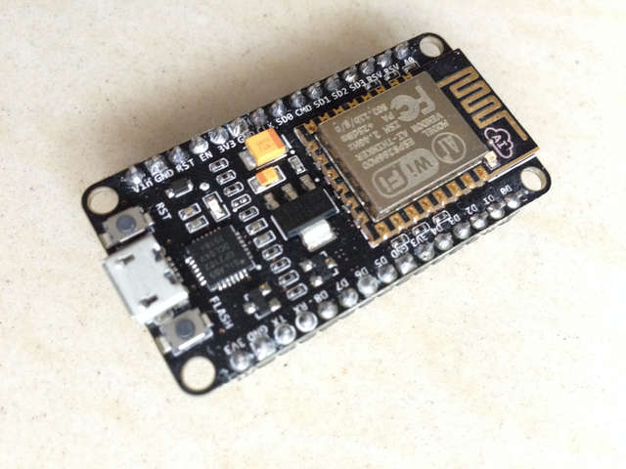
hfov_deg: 55.4
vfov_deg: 42.9
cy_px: 234
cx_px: 313
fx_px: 597
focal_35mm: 33
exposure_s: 1/20
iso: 320
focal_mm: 4.12
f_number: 2.4
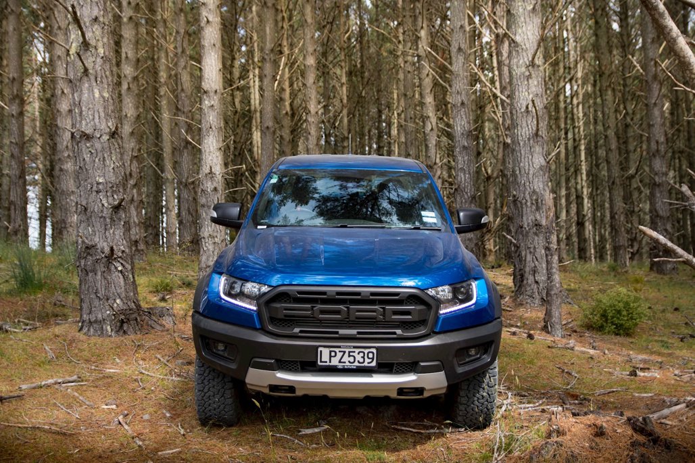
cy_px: 232
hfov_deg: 45.0
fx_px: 840
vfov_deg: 30.8
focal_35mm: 44
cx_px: 348
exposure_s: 1/800
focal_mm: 29
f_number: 2.8
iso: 100
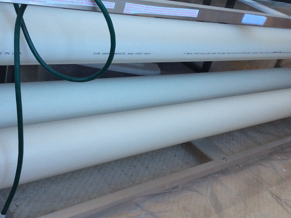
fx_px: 369
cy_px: 97
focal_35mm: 44
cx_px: 149
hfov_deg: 43.0
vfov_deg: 32.8
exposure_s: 1/24
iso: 50
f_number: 2.4
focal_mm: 3.3
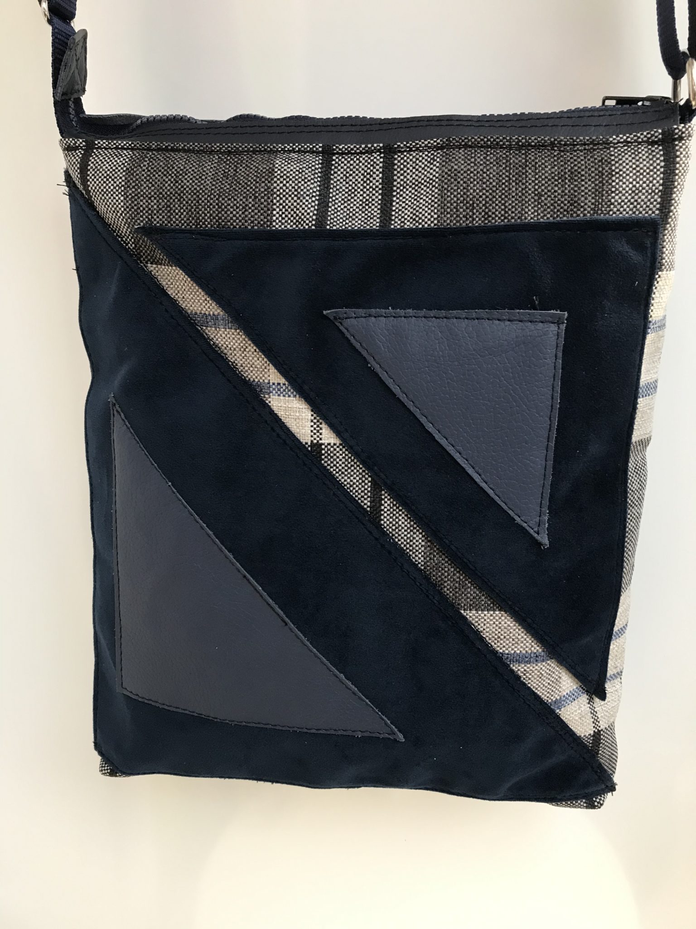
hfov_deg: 49.7
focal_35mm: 28
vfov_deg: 63.4
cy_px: 464
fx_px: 751
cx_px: 348
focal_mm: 3.99
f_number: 1.8
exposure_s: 1/17
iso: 64
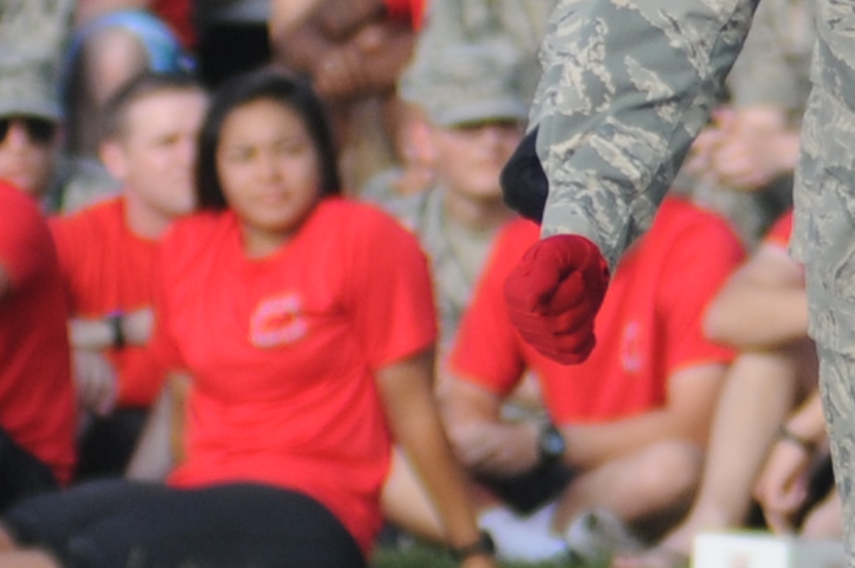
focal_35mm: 901
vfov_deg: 1.5
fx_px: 21376
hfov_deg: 2.3
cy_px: 146
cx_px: 2274
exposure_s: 1/1600
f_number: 2.8
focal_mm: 86
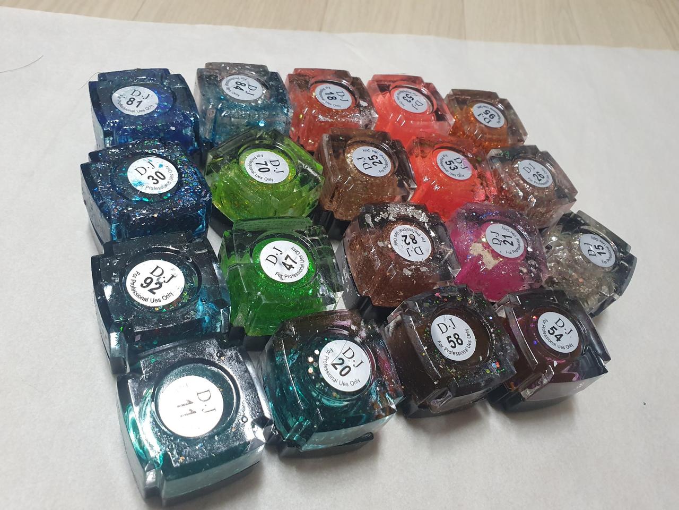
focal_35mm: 26
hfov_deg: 67.3
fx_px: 510
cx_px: 340
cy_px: 255
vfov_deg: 53.1
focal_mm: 4.32
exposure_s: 1/40
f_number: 2.4
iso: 400
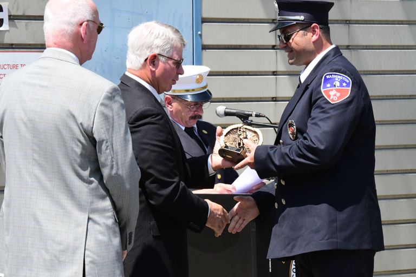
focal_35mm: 218
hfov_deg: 9.5
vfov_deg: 6.3
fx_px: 2513
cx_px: 208
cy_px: 138
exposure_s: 1/1250
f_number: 18
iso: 5000
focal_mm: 145
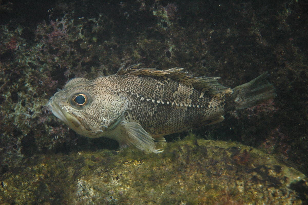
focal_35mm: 105
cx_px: 154
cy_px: 102
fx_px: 898
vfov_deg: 13.0
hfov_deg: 19.5
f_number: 4.5
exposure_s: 1/25
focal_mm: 70
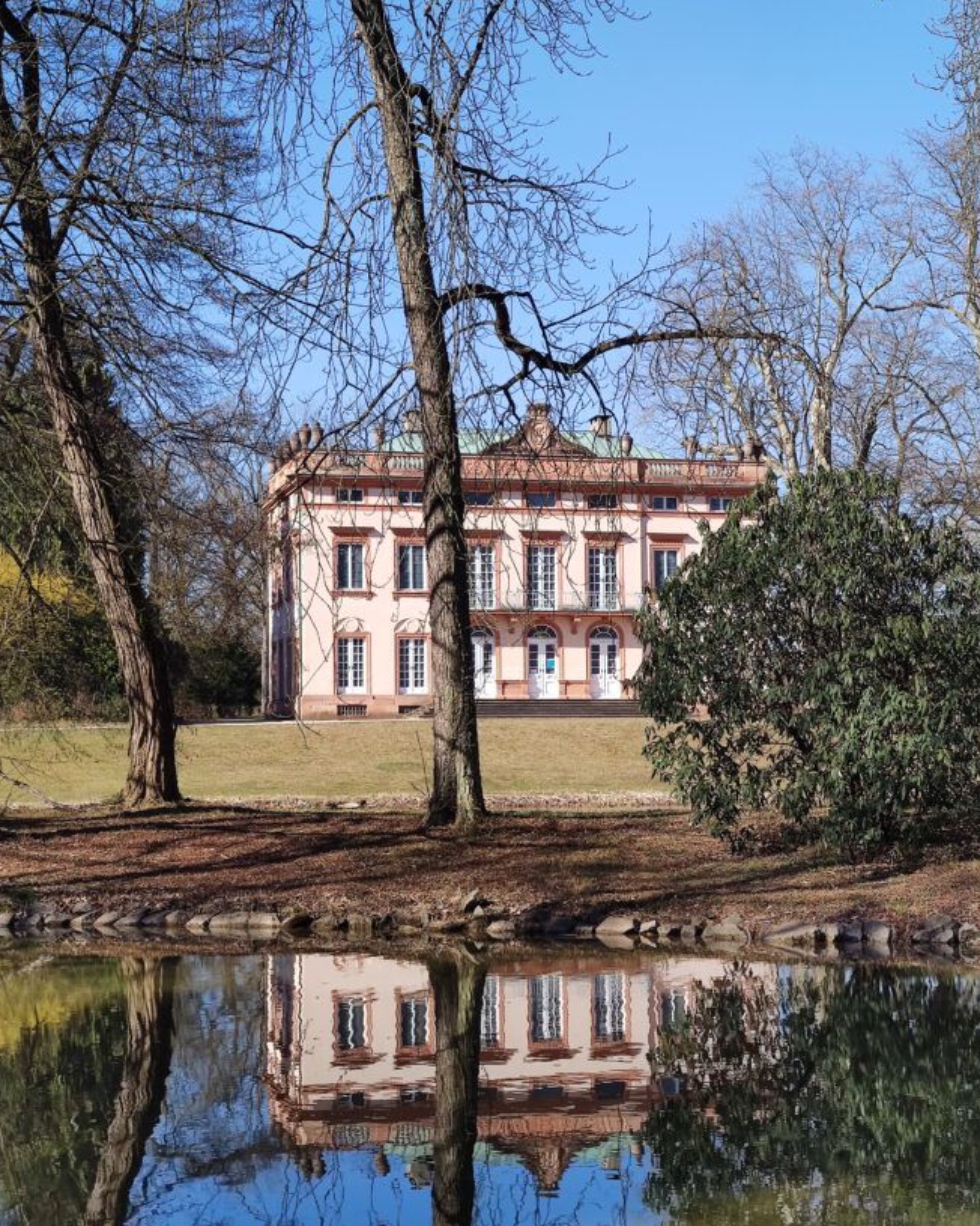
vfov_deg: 35.4
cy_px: 579
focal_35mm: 53
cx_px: 565
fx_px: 1922
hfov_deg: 28.6
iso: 100
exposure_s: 1/1156
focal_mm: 8.16
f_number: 2
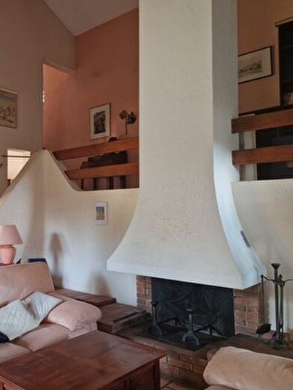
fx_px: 349
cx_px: 46
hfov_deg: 42.7
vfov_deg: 58.3
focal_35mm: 31
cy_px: 196
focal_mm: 5.4
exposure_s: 1/50
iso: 200
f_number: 1.8
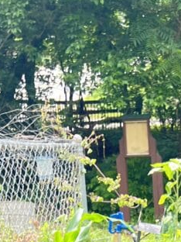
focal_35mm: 128
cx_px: 203
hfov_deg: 11.4
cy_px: 469
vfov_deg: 13.4
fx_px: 892
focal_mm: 5.7
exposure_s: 1/246
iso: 50
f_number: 1.5
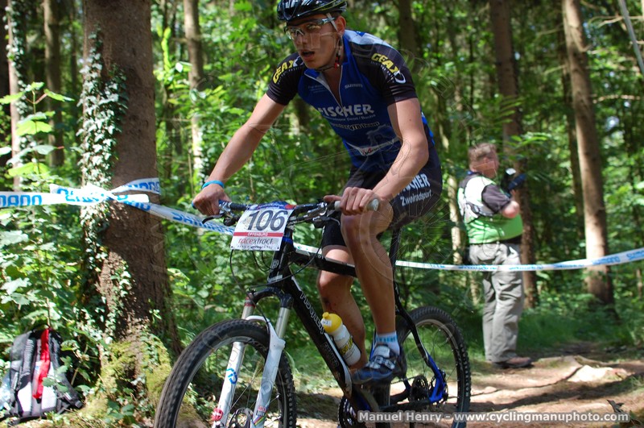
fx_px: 938
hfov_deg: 37.9
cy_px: 214
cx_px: 322
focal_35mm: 52
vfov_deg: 25.7
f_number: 3.5
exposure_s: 1/400
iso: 400
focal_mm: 35
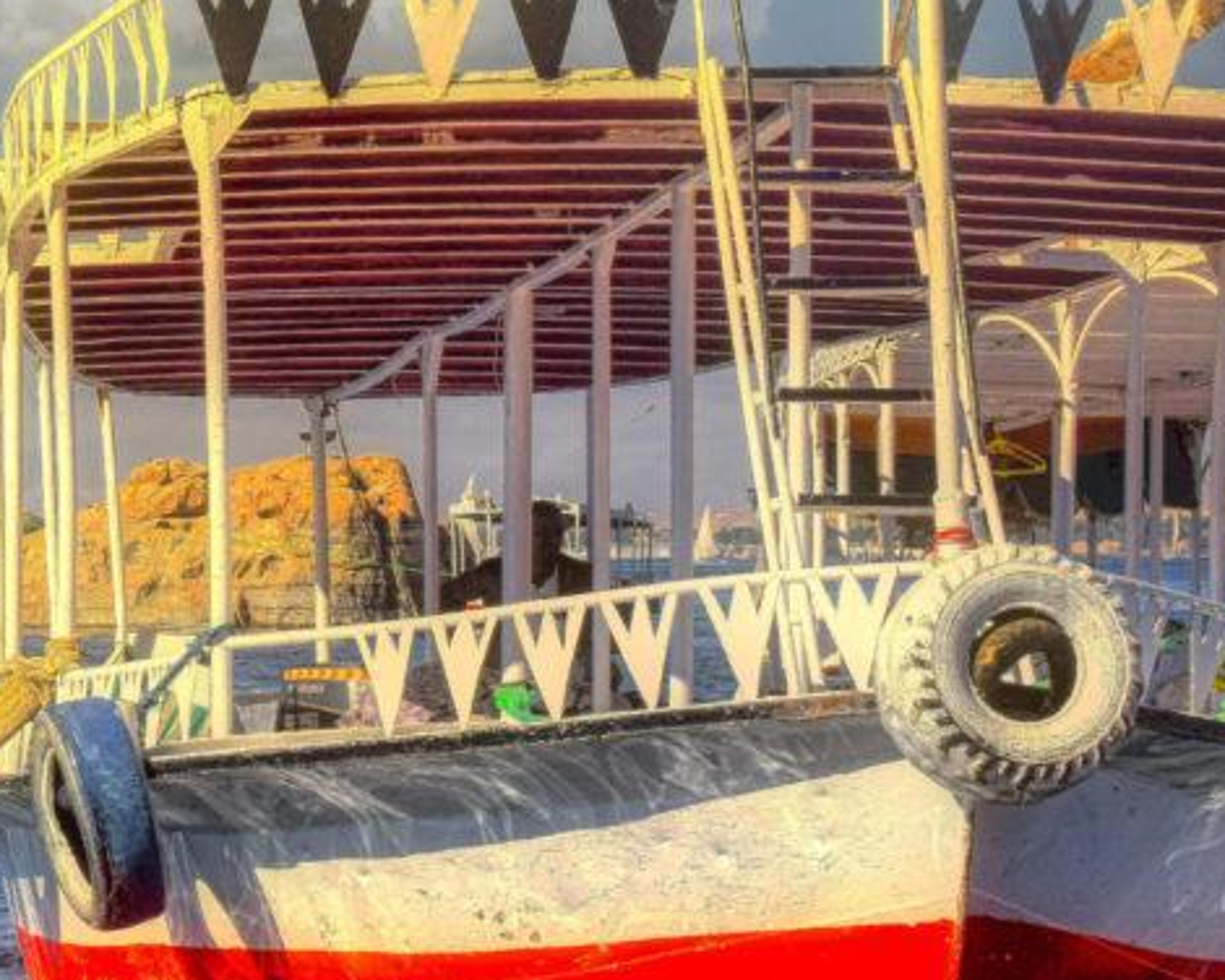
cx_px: -78
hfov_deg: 14.1
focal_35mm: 134
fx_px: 4868
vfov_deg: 11.5
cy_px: 400
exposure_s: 1/500
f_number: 11
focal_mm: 35
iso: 200
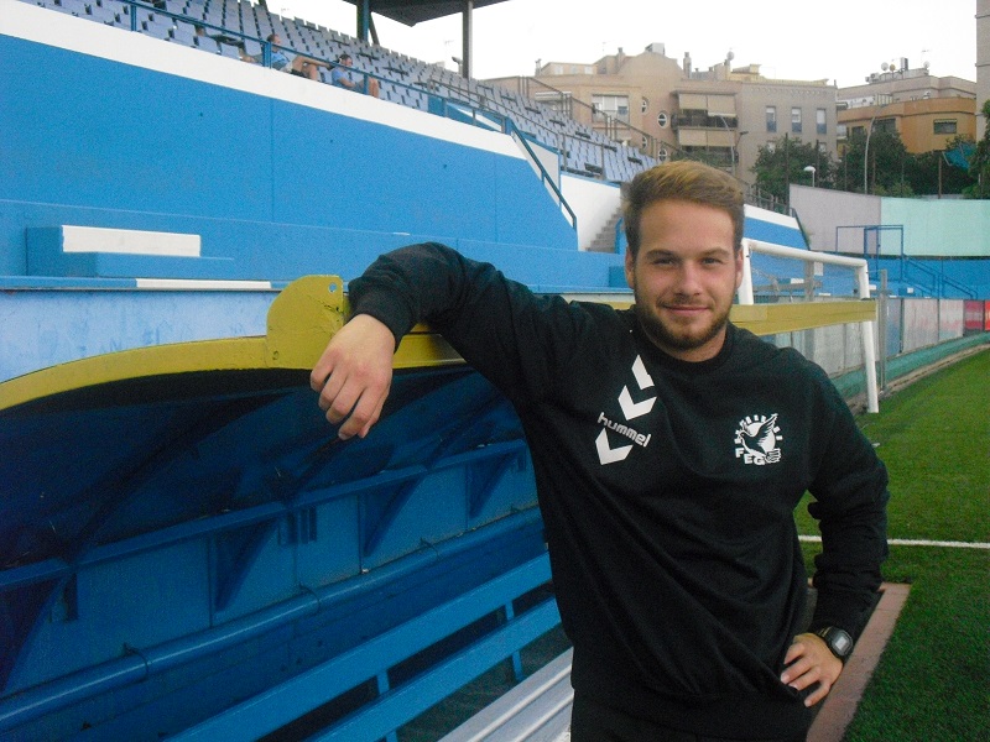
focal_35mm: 44
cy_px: 371
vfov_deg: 32.9
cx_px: 495
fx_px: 1258
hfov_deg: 42.9
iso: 800
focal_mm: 7.7
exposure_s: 1/125
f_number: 3.4
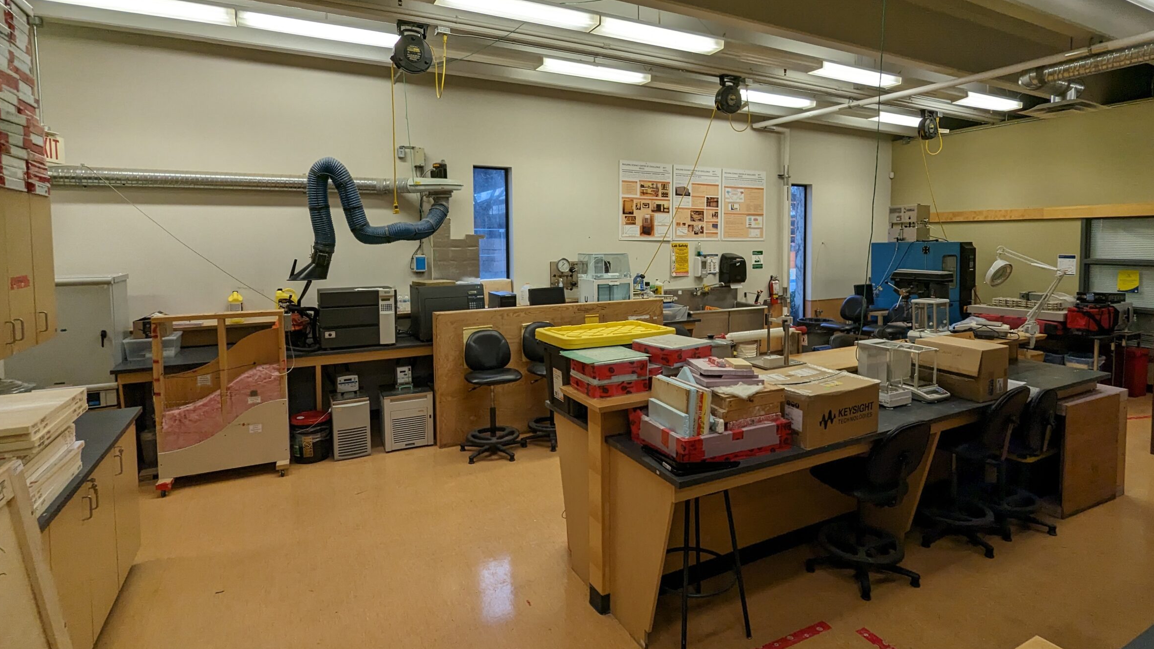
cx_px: 624
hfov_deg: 89.4
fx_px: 581
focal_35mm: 19
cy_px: 274
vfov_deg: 58.1
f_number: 2.2
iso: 135
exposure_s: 1/120
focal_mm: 2.35
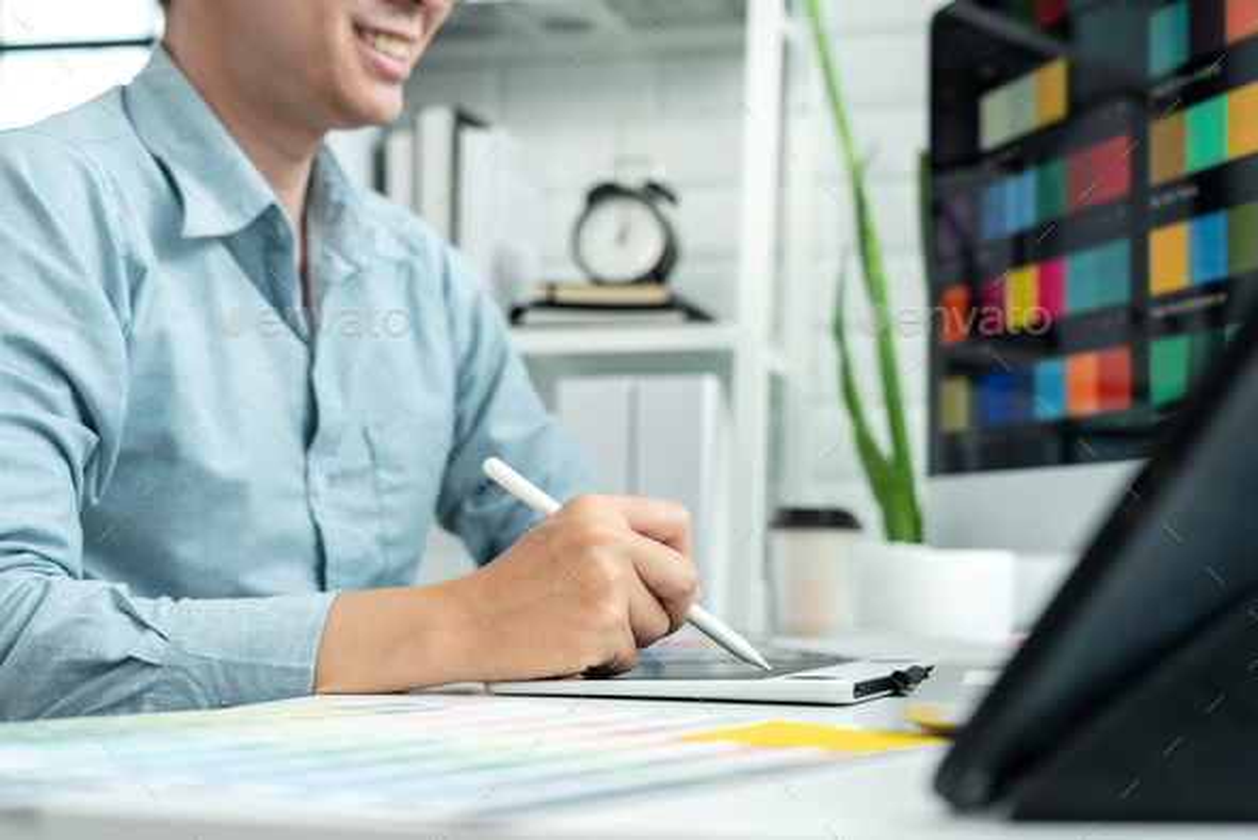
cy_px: 420
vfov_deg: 26.0
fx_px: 1818
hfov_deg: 38.2
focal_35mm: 52
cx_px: 629
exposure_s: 1/100
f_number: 4
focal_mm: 52
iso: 320
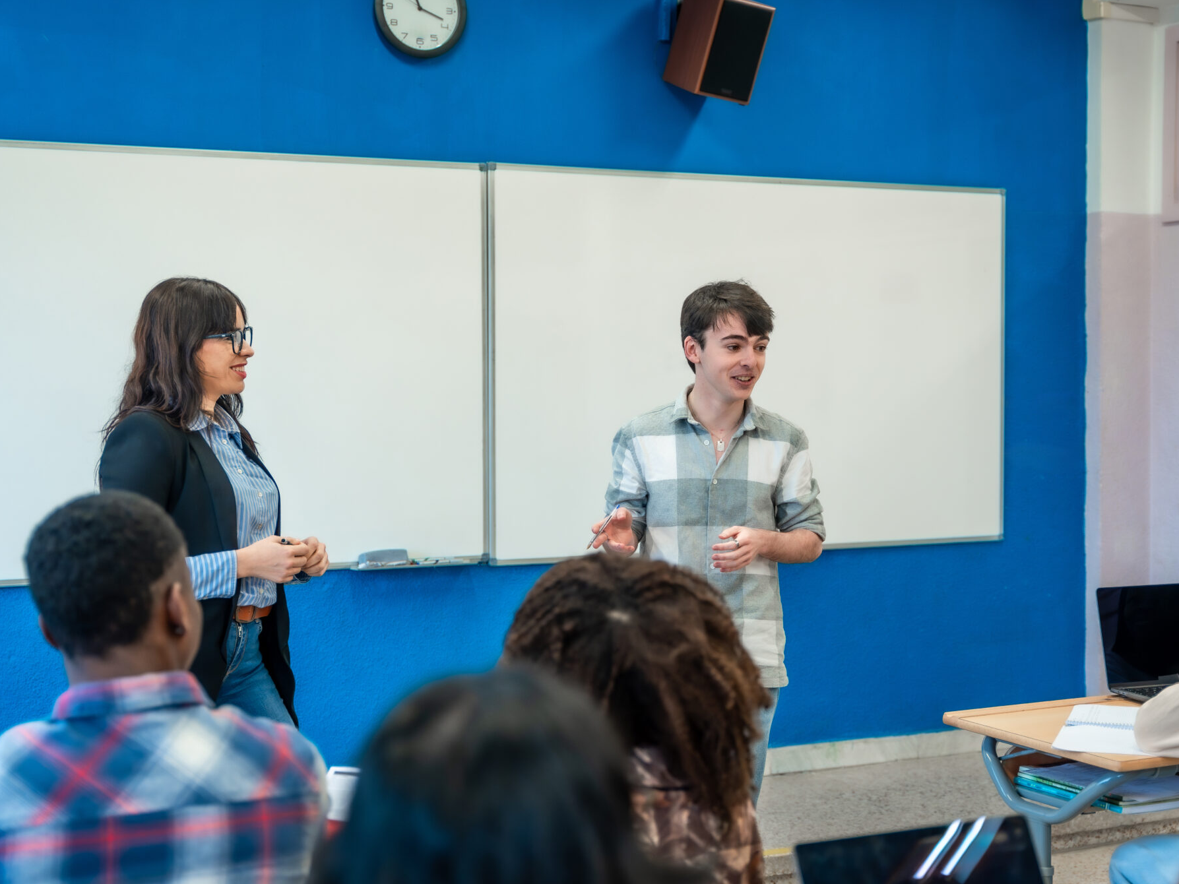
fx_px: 1843
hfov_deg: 35.5
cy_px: 438
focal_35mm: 54
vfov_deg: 27.0
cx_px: 589
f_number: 2.8
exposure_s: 1/250
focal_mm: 49.1
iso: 1000
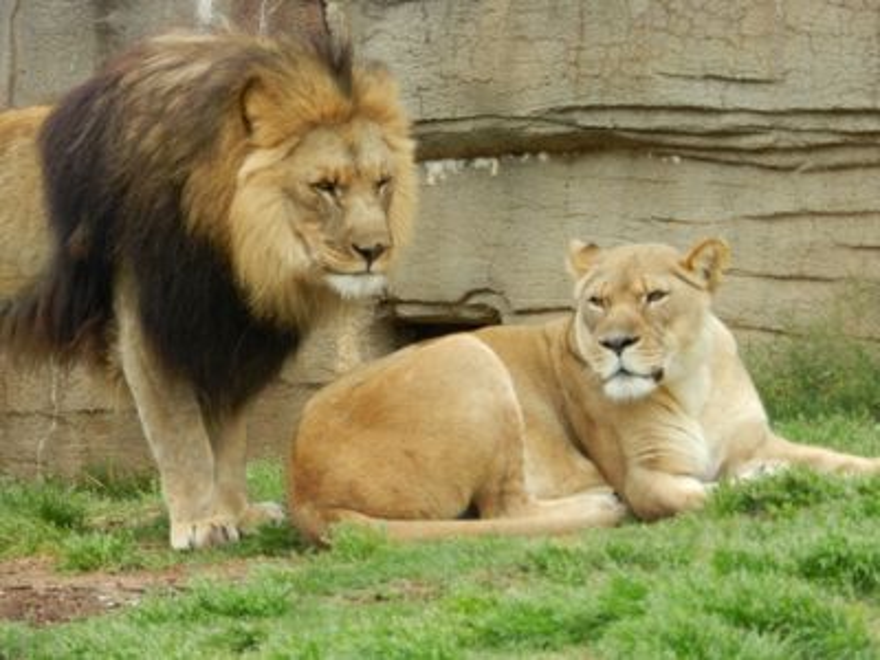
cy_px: 330
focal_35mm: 499
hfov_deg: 4.0
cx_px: 440
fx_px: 12685
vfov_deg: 3.0
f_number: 5.7
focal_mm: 88.7
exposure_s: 1/200
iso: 160
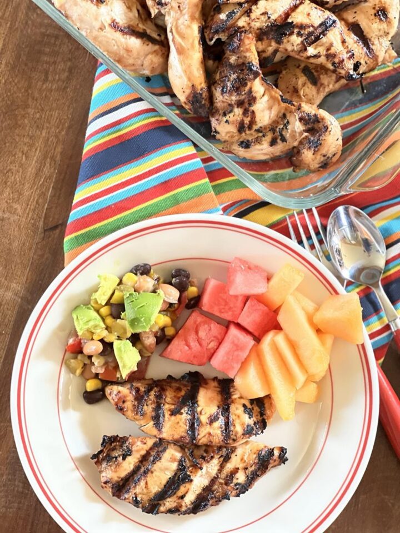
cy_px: 266
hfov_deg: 19.1
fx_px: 1186
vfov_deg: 25.3
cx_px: 200
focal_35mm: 77
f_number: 2.8
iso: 320
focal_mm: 9
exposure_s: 1/40
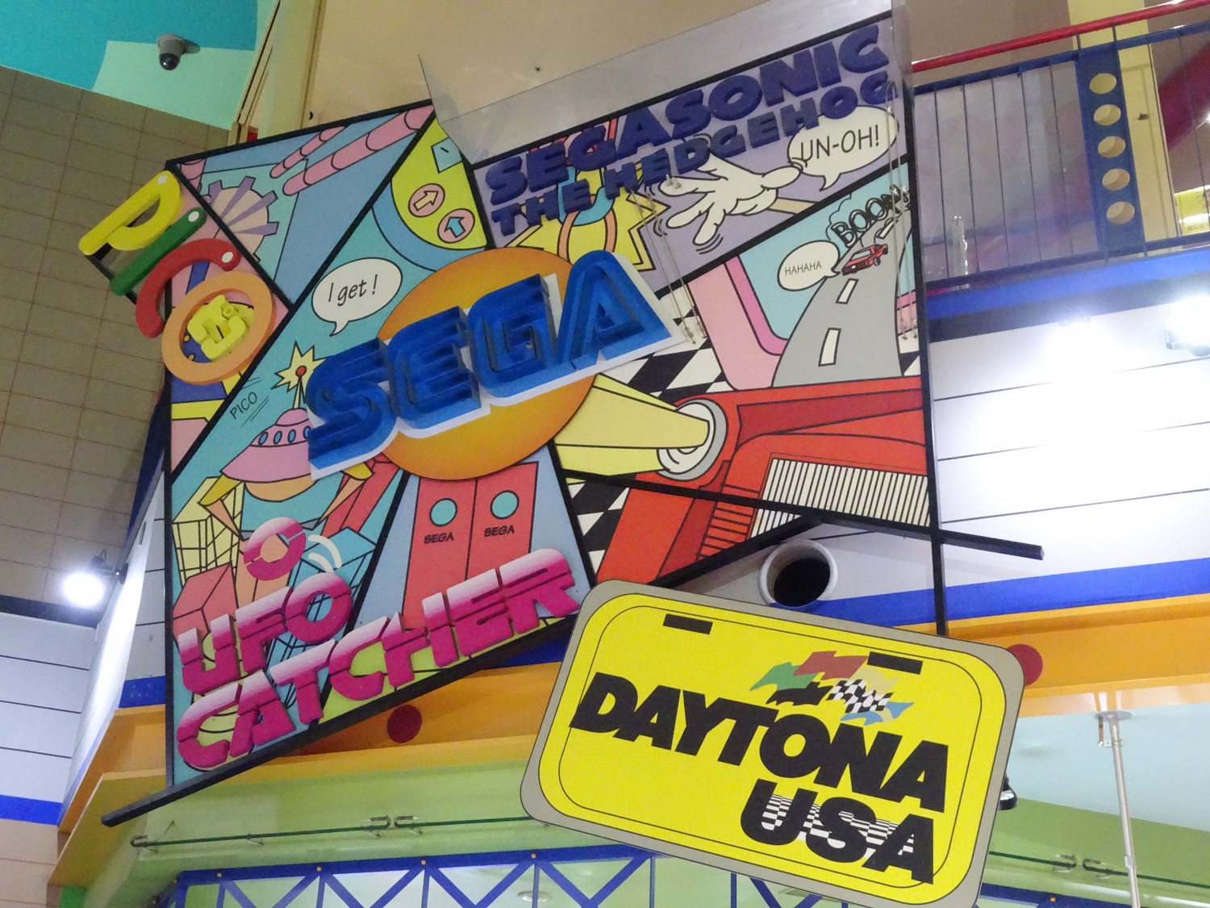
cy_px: 454
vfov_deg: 32.9
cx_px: 605
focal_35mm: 44
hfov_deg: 42.9
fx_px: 1538
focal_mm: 7.58
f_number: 4.5
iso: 2500
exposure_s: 1/50
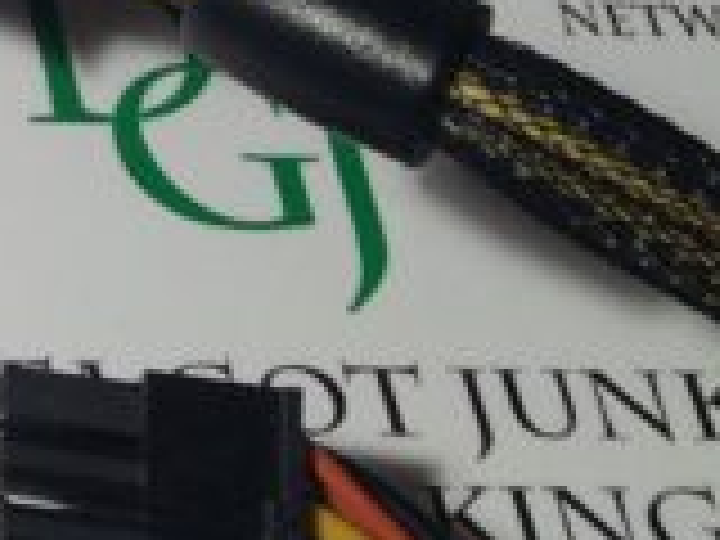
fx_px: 3869
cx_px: -1386
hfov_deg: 8.9
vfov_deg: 7.2
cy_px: -990
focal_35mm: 186
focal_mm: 4.15
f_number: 2.2
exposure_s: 1/60
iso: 32
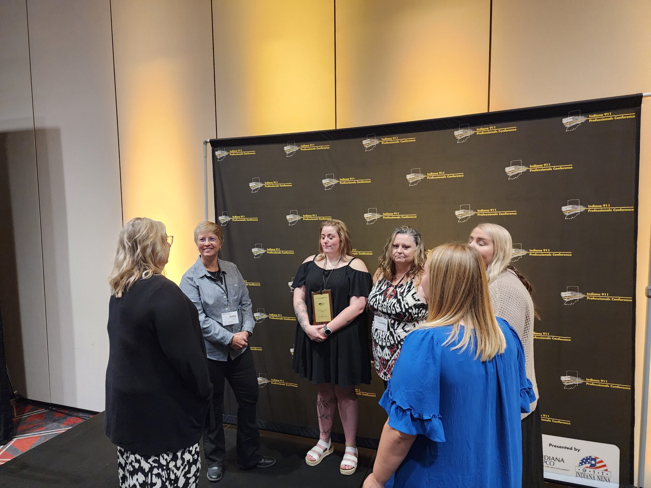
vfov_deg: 58.9
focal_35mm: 23
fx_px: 433
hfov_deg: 73.9
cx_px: 326
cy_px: 244
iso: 800
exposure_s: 1/60
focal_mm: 6.4
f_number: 1.8
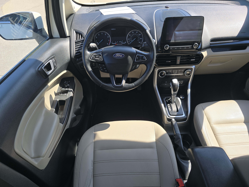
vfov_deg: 58.9
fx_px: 165
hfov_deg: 73.9
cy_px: 94
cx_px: 124
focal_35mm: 23
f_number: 1.7
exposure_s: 1/245
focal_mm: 6.3
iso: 12
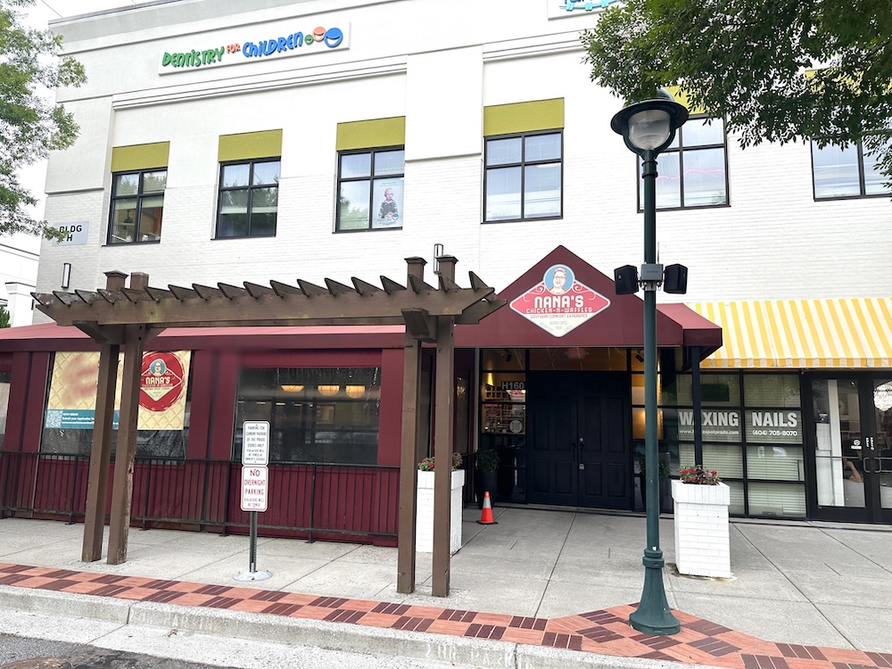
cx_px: 446
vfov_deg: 56.8
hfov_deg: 71.6
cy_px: 334
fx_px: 618
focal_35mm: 24
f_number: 1.78
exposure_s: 1/313
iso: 80
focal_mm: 6.86
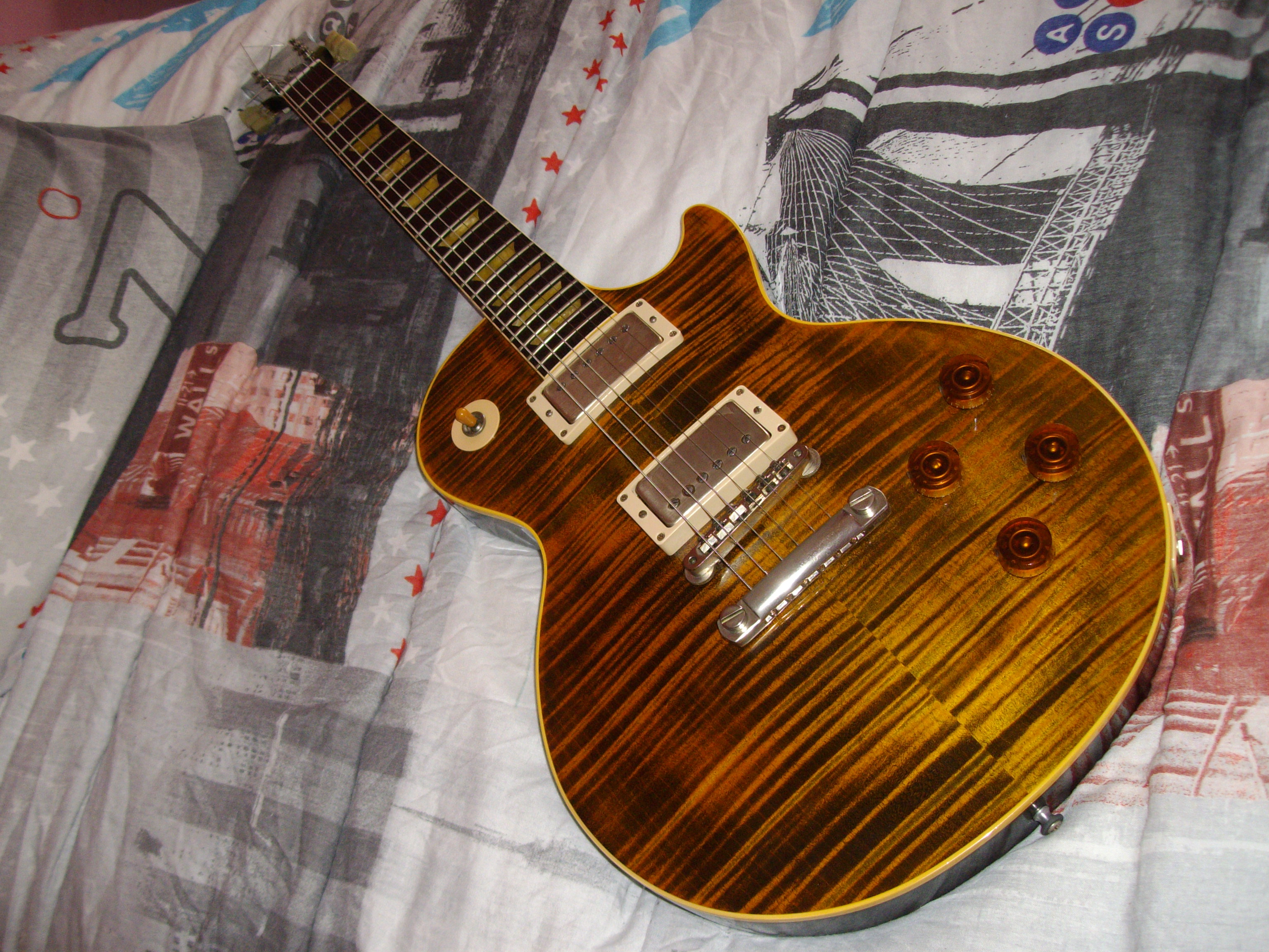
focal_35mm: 36
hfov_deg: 51.4
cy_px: 476
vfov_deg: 39.7
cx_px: 634
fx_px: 1320
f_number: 2.7
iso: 160
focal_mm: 6
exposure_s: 1/50
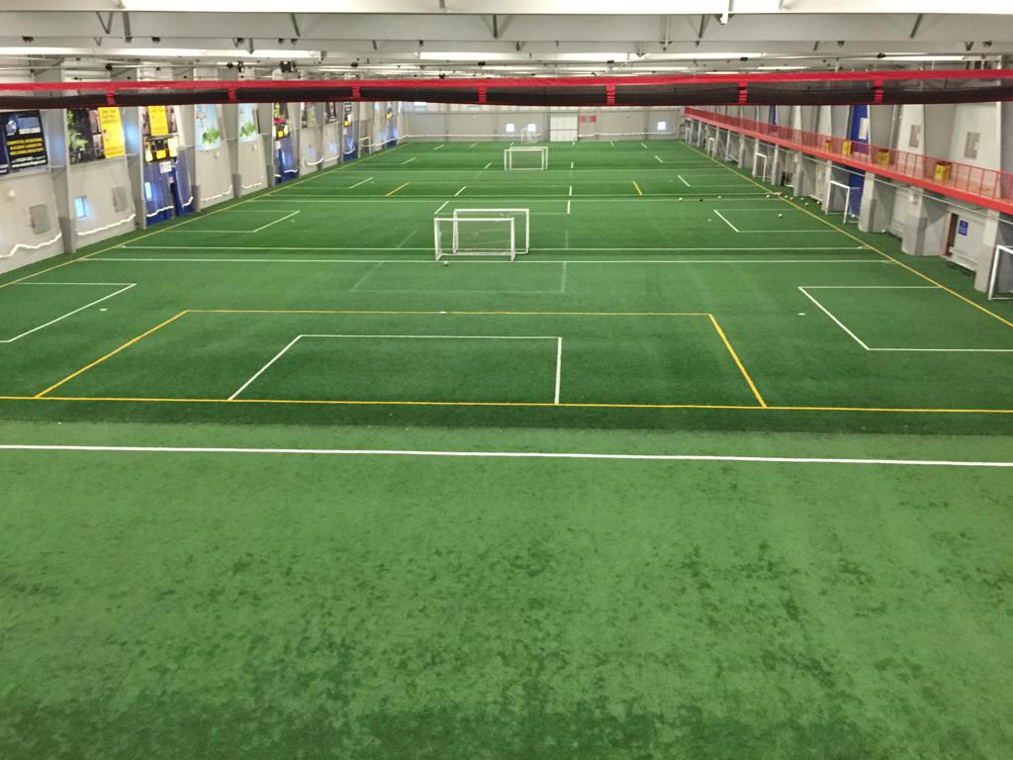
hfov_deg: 61.7
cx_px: 506
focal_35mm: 29
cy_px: 380
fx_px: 849
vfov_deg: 48.2
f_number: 2.2
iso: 200
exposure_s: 1/30
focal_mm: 4.15
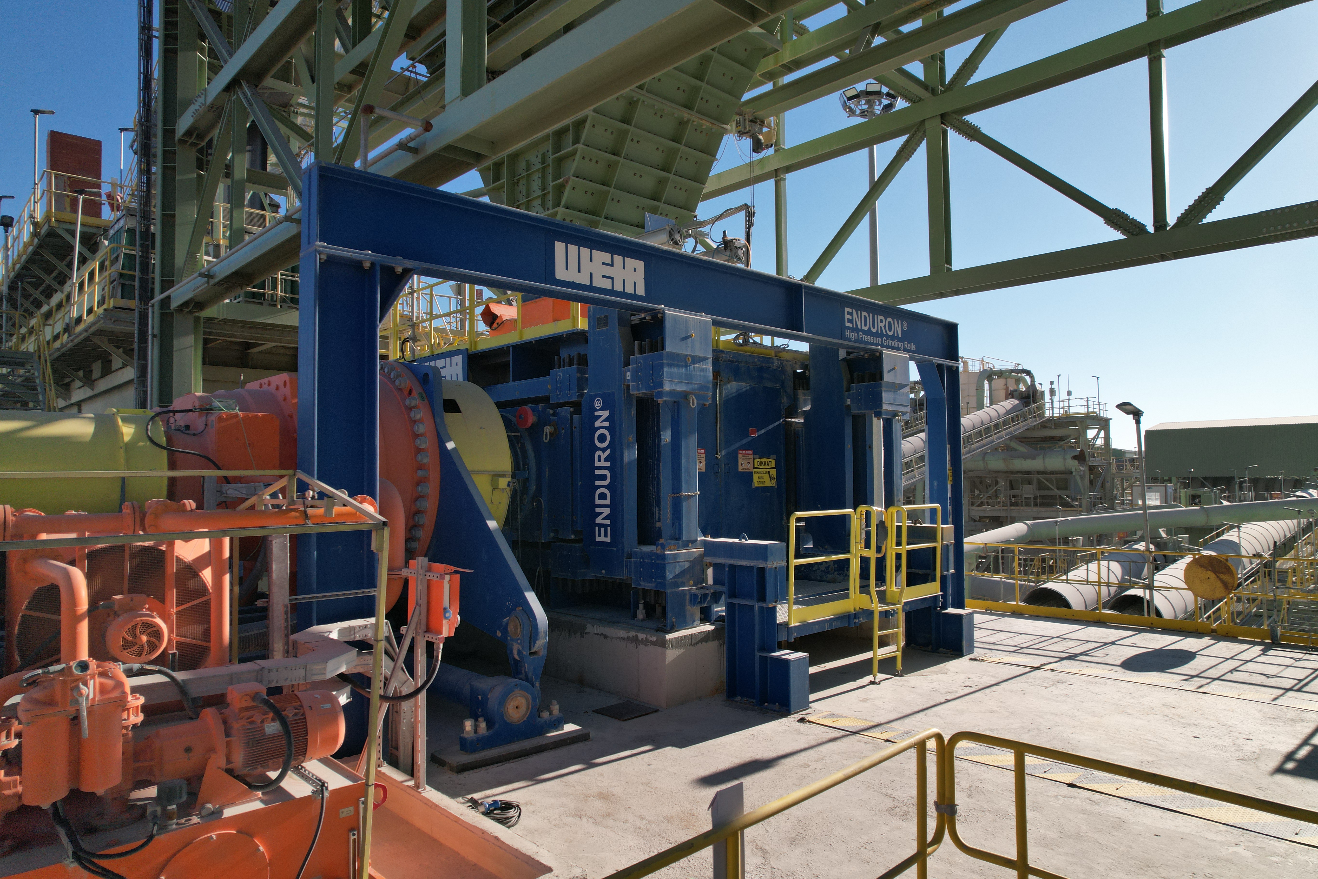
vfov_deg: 57.2
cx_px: 659
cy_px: 440
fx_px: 805
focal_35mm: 22
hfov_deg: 78.6
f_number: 2.8
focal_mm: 8.38
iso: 100
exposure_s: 1/250
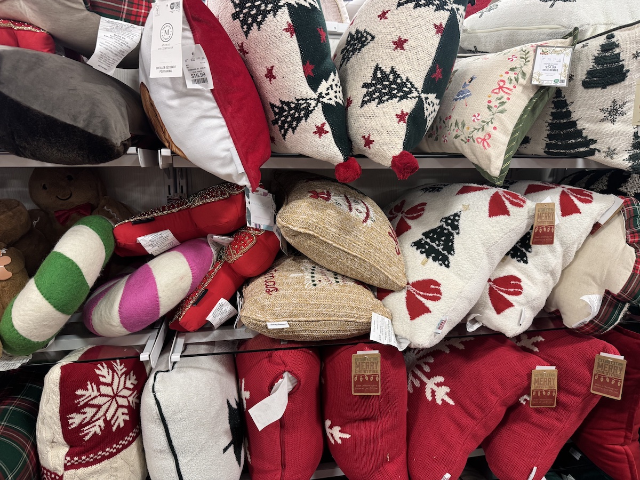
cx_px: 320
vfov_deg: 56.8
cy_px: 240
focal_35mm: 24
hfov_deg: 71.6
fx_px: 444
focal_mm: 6.76
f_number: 1.78
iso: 200
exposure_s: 1/120
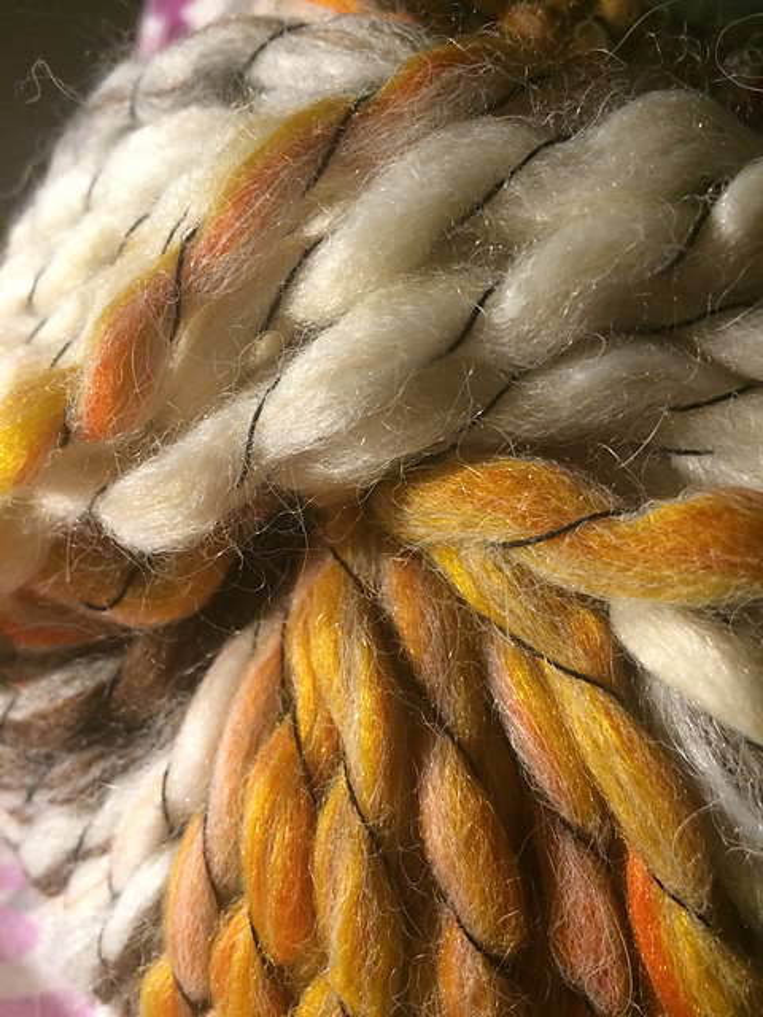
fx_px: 852
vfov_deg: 61.7
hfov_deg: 48.2
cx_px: 382
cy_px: 508
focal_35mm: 29
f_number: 2.2
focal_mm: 4.15
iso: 250
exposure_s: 1/33
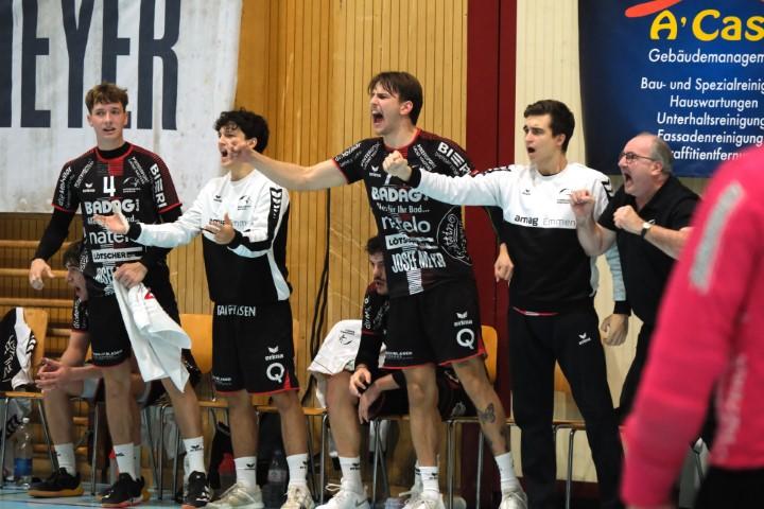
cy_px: 254
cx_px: 382
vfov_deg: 6.8
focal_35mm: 202
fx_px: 4287
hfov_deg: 10.2
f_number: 4.5
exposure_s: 1/640
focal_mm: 134.4
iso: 6400
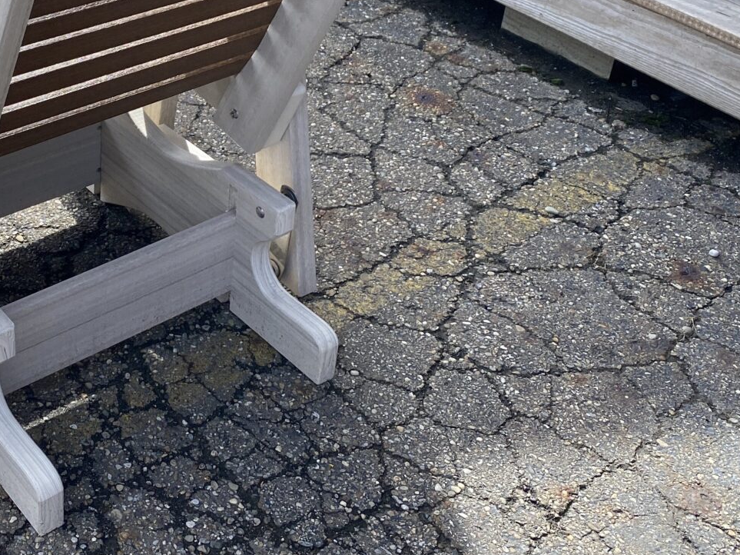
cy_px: 69
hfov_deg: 34.4
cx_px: 138
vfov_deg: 26.2
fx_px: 1154
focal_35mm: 54
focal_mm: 4.25
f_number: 1.8
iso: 32
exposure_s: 1/637
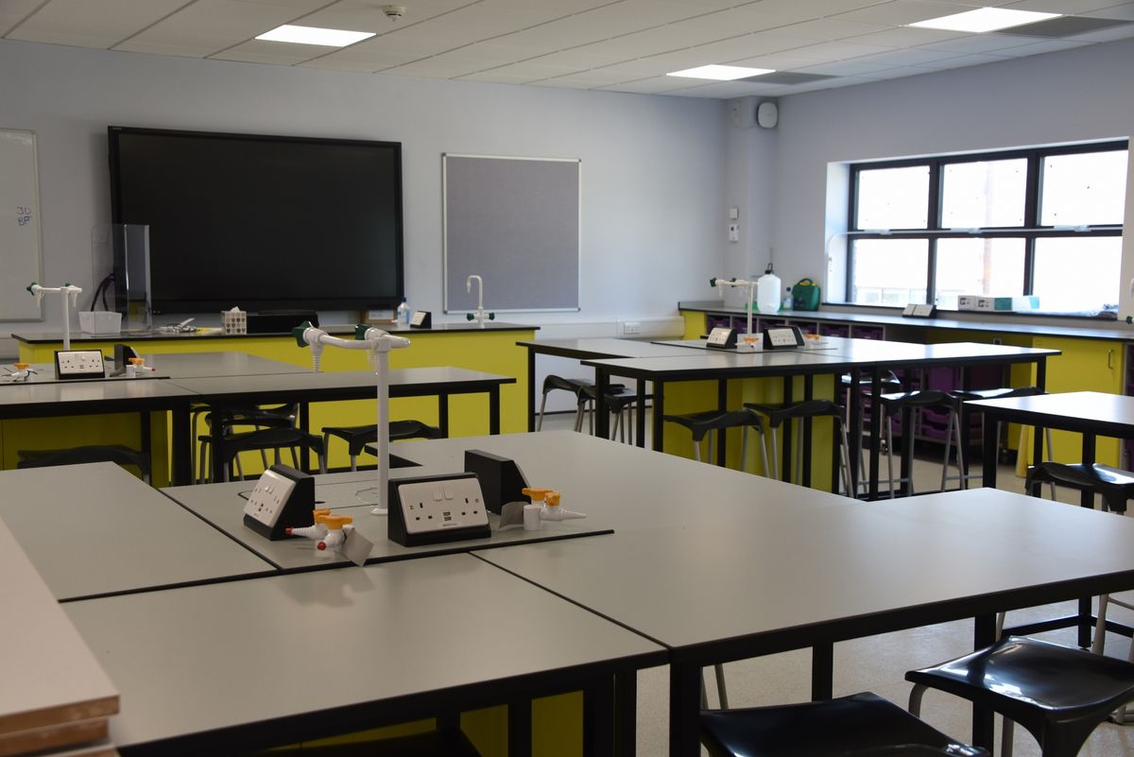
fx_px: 1386
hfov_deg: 44.5
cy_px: 378
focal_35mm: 44
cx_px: 567
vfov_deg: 30.5
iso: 800
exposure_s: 1/60
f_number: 7.1
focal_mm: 44
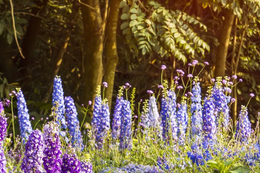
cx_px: 35
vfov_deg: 7.9
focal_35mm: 173
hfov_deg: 11.8
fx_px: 1250
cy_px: 171
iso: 320
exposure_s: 1/250
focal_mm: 75
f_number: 7.1
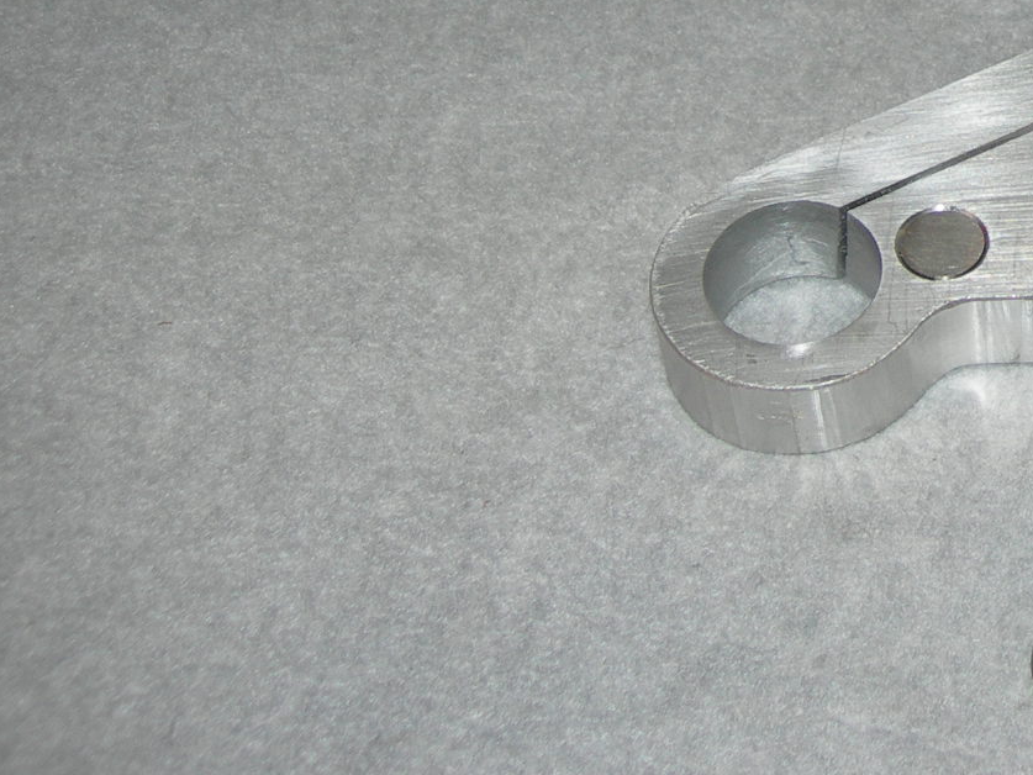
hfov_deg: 19.9
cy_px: -153
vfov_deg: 15.3
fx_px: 2776
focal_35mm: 93
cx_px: 1218
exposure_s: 1/60.1
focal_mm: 7.8
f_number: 2.8
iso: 50
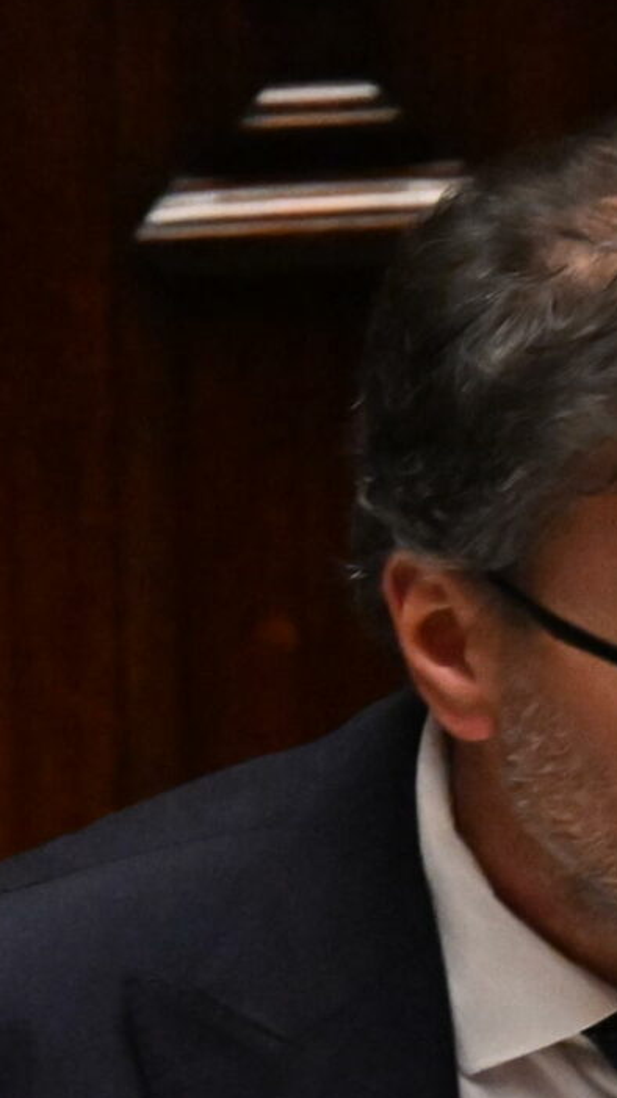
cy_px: 1315
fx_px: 44556
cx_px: 714
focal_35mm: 1531
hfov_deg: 0.8
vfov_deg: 1.4
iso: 6400
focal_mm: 400
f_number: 5.6
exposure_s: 1/160
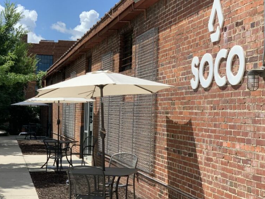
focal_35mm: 68
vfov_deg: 21.6
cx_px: 119
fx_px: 521
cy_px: 112
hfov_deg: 28.5
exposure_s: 1/1065
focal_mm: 6
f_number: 2.4
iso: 16
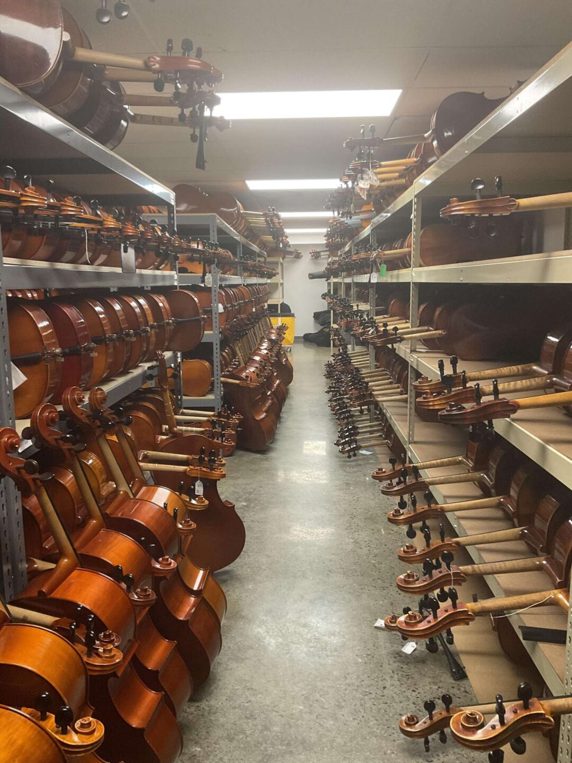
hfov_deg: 48.2
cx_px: 286
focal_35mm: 29
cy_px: 382
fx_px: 639
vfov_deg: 61.7
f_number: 1.8
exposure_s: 1/60
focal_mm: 3
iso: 200
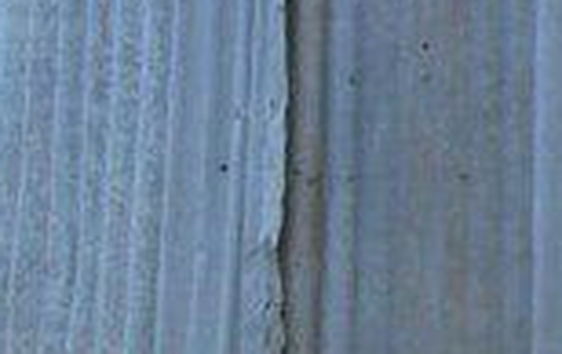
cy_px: 1088
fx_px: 3884
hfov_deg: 7.8
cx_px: -631
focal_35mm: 253
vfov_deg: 4.9
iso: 80
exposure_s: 1/160
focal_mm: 6
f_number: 4
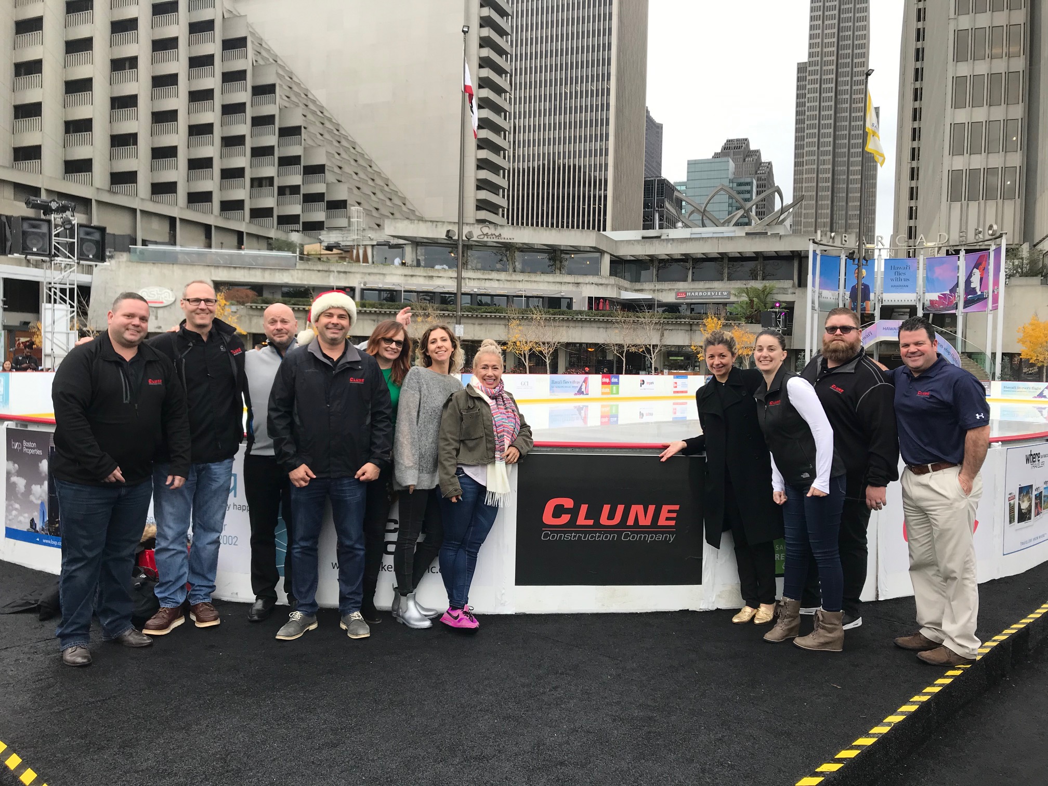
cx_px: 524
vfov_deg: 49.7
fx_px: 848
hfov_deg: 63.4
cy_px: 393
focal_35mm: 28
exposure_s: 1/304
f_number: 1.8
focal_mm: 3.99
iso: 20
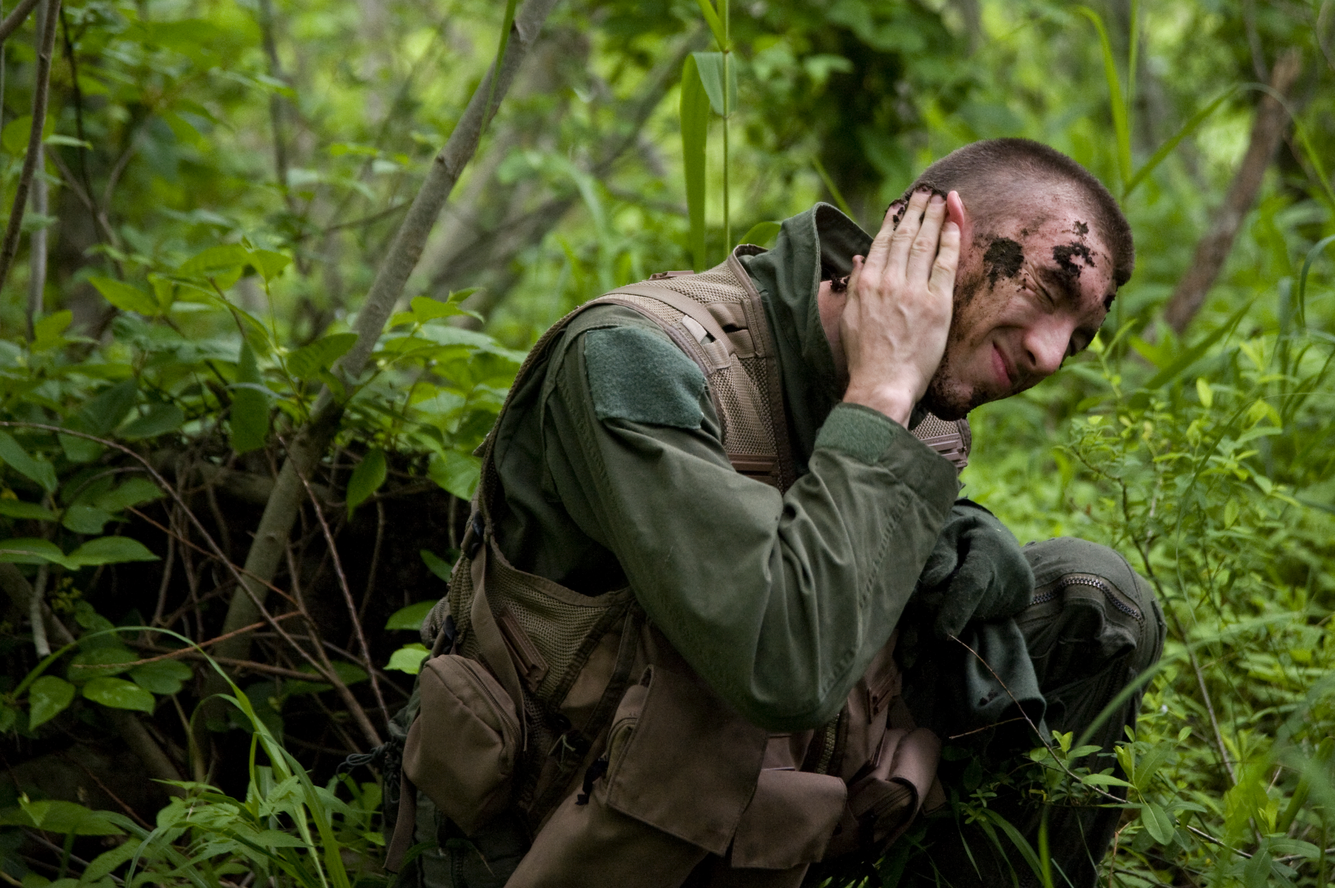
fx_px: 2965
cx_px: 668
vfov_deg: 17.0
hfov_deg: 25.4
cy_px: 444
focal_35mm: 80
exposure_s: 1/200
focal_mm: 80
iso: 1600
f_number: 4
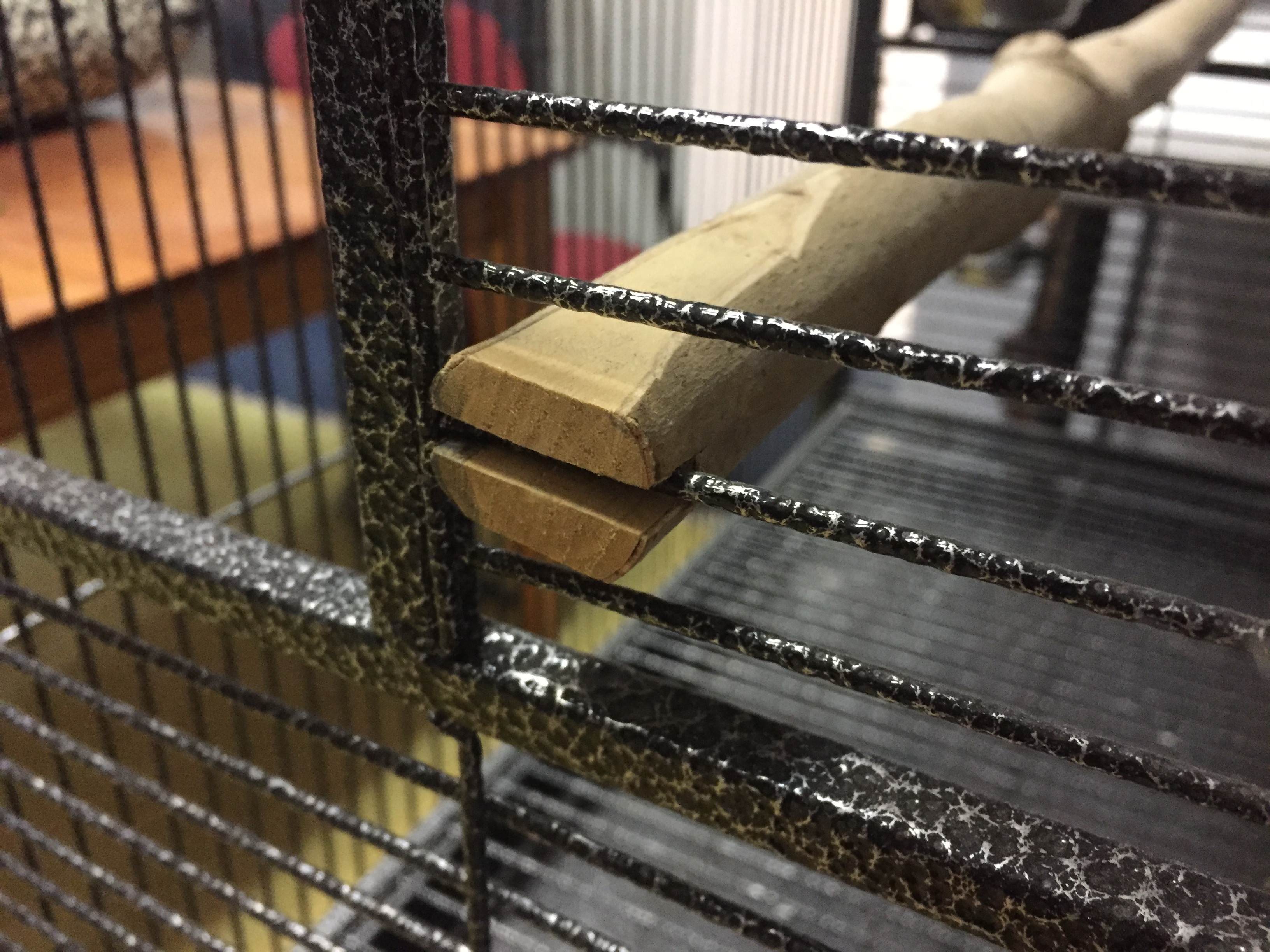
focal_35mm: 29
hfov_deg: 61.7
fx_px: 1064
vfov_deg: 48.2
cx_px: 635
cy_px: 476
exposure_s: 1/17
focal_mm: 4.15
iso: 320
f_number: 2.2
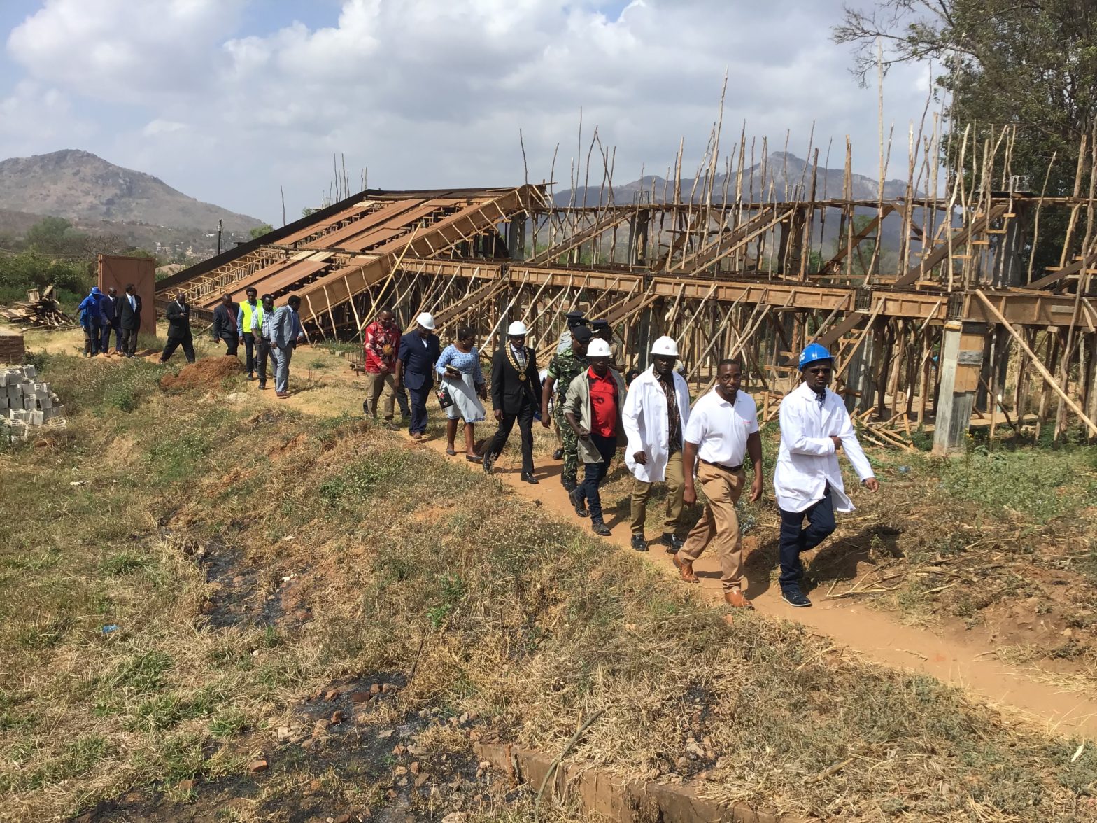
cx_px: 548
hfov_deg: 58.4
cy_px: 412
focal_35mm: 31
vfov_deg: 45.4
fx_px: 982
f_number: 2.4
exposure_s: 1/1456
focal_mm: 3.3
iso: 25
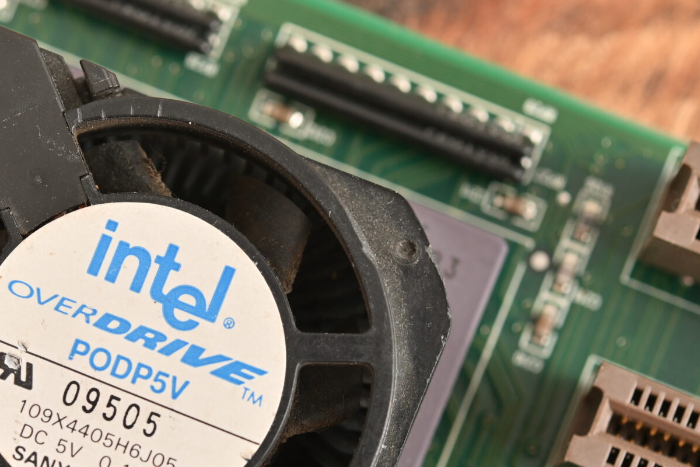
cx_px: 211
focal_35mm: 128
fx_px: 2489
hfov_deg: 16.0
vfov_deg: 10.7
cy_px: 338
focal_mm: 60
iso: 100
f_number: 8
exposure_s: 1/200
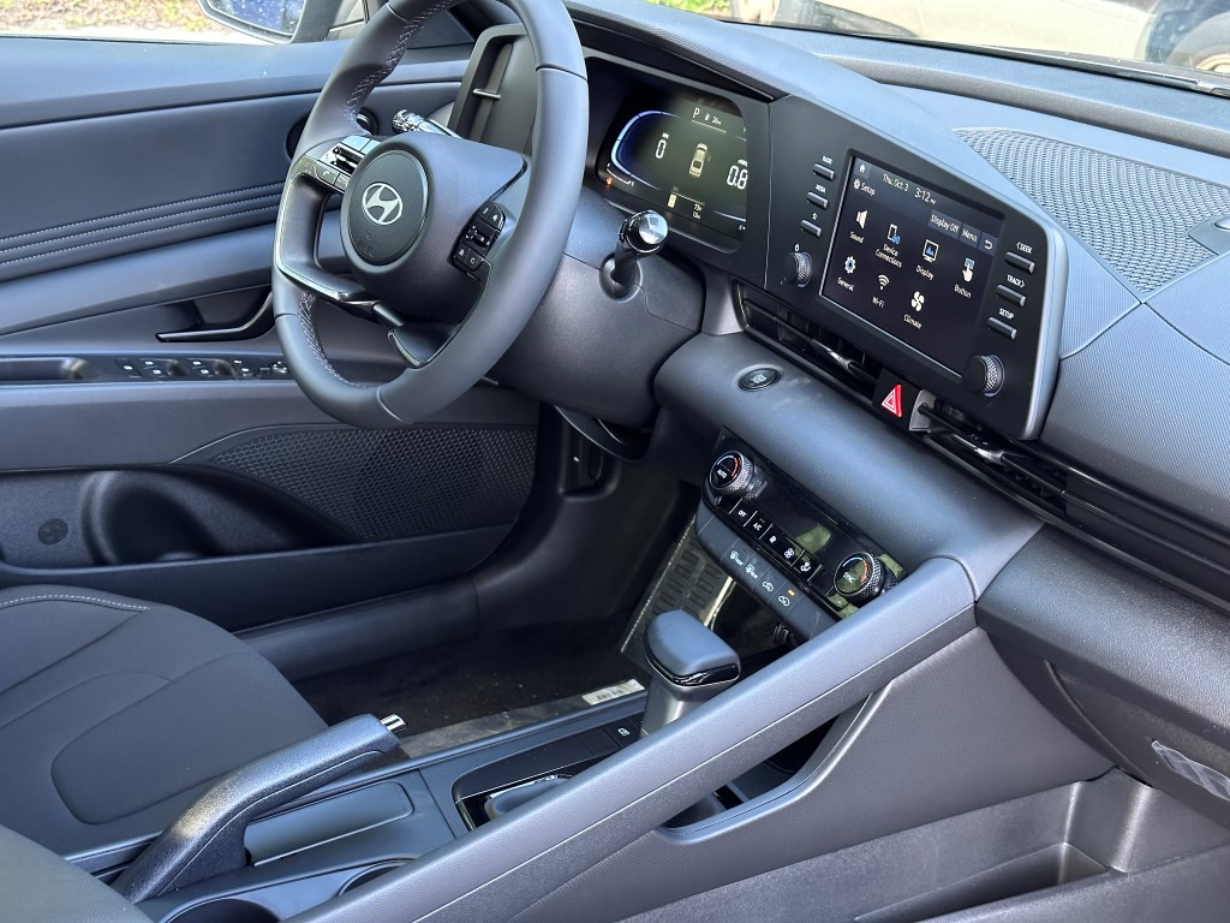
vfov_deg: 30.3
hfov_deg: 39.7
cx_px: 615
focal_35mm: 48
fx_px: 1706
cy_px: 462
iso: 250
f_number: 1.78
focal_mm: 6.86
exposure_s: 1/60
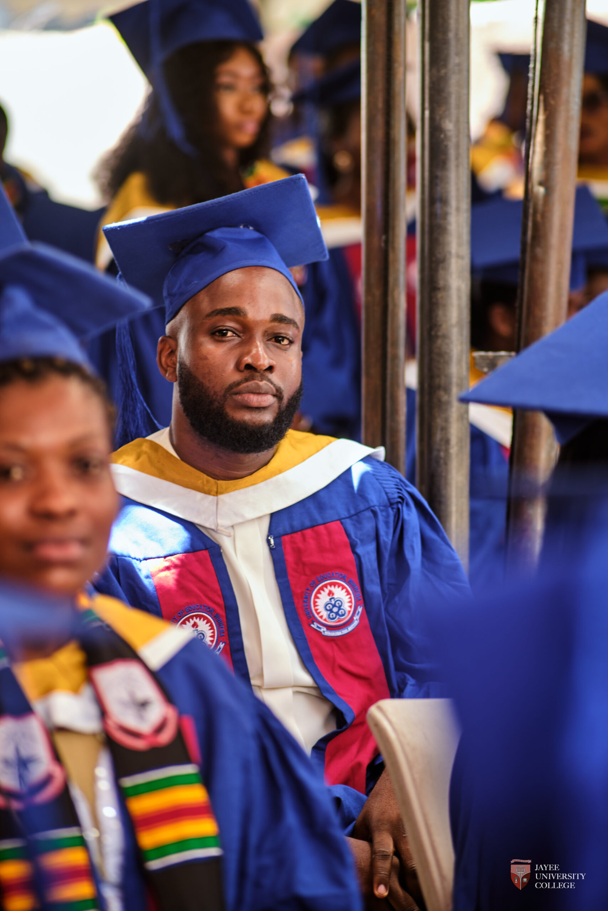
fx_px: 3242
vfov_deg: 16.0
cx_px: 304
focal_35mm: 128
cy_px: 456
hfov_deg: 10.7
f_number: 1.8
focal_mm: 85
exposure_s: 1/80
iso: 80
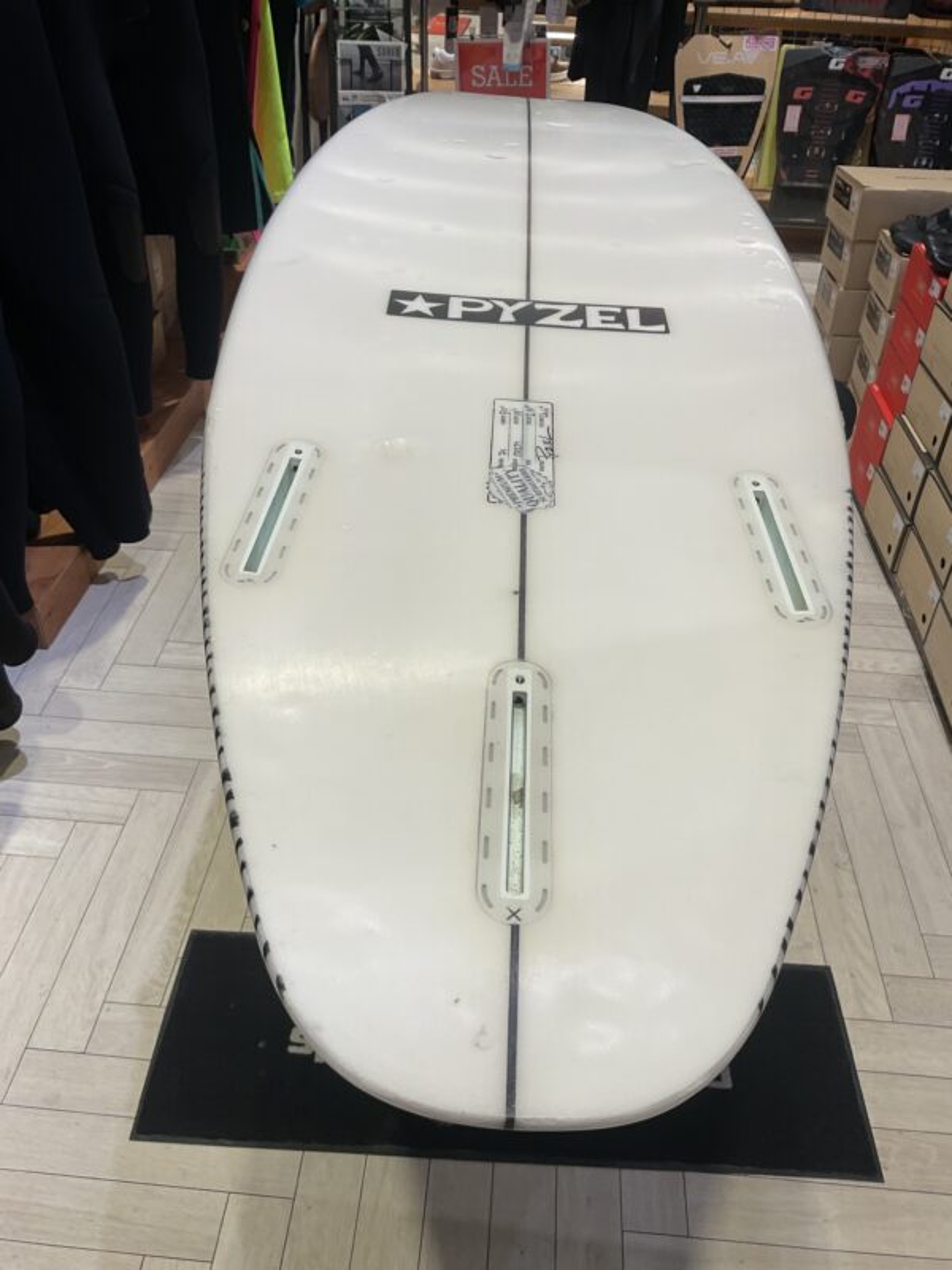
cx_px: 476
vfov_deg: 61.7
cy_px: 635
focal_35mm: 29
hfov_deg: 48.2
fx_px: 1063
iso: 25
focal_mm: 3
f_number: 1.8
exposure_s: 1/120
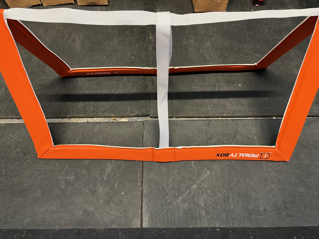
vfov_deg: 53.1
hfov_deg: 67.3
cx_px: 160
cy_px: 120
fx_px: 240
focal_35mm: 26
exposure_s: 1/40
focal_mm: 5.1
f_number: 1.6
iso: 400
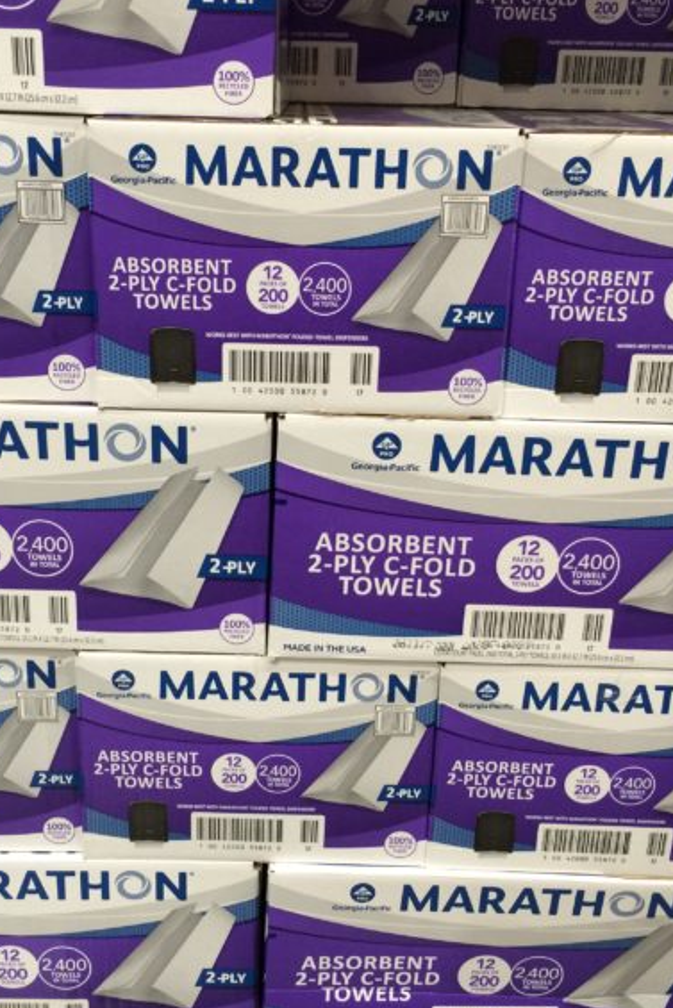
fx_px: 1149
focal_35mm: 41
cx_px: 289
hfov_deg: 32.6
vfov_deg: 47.4
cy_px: 500
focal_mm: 4.15
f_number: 2.2
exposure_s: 1/33
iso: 80
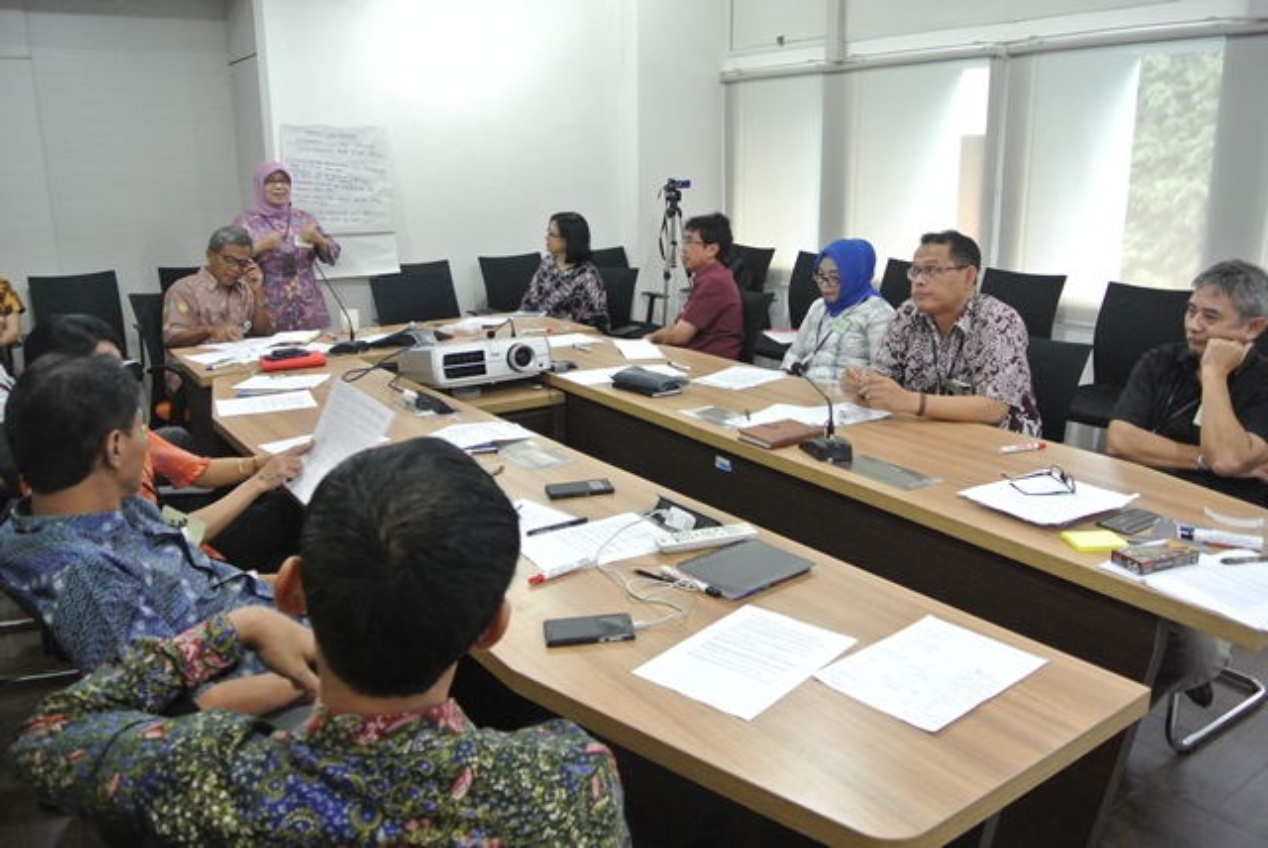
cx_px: 634
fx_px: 952
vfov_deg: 48.0
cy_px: 424
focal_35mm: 27
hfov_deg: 67.3
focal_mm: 10
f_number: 3.5
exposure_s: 1/30
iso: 1250
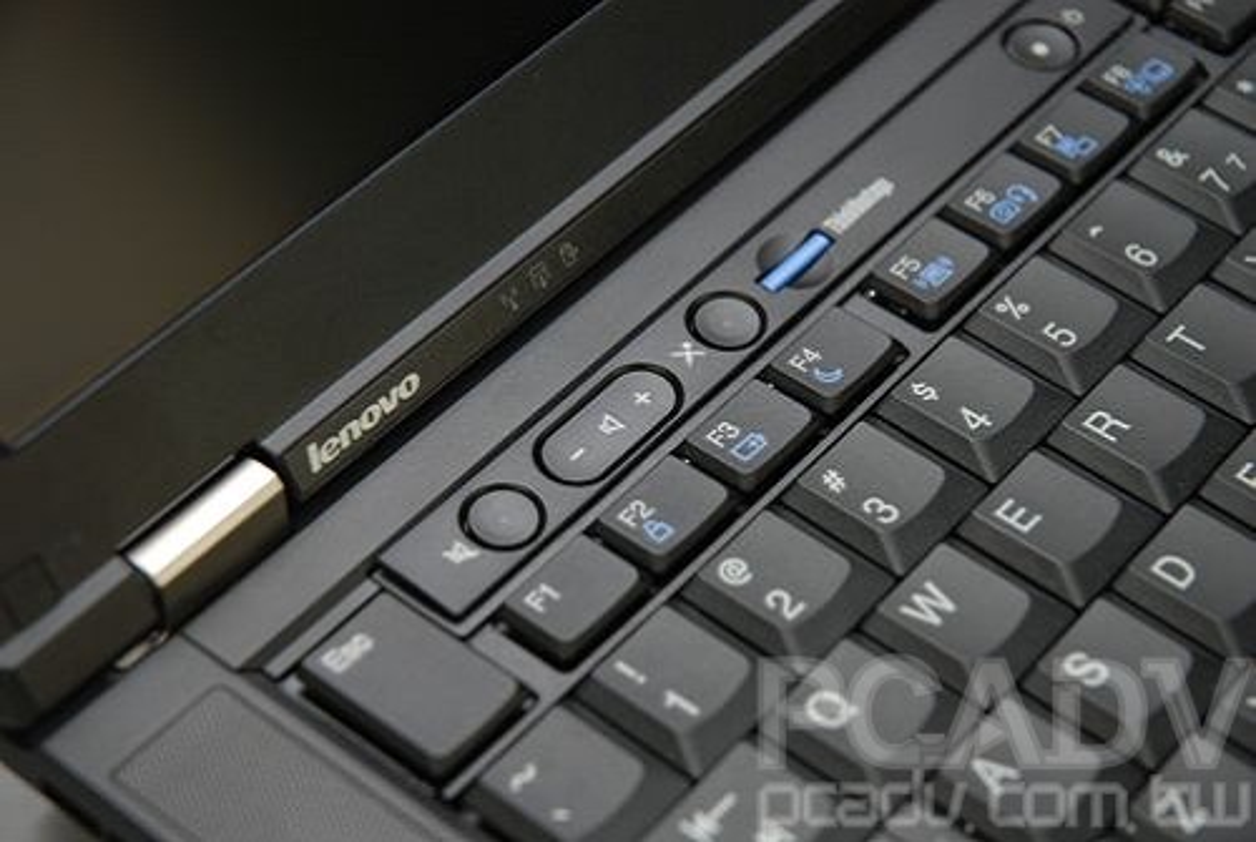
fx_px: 3669
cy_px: 421
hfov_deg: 19.4
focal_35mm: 105
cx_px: 628
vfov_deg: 13.1
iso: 100
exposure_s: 1/60
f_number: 5.6
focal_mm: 70
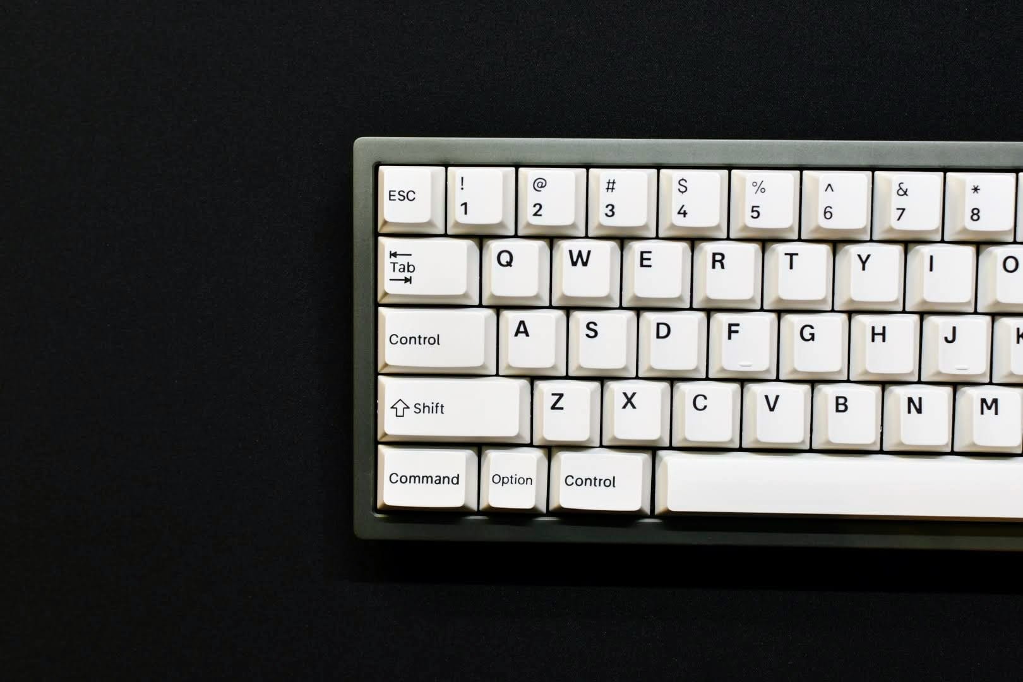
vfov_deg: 26.0
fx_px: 1478
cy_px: 341
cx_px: 512
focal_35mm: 52
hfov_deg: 38.2
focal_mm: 35
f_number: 5
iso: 500
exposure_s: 1/50
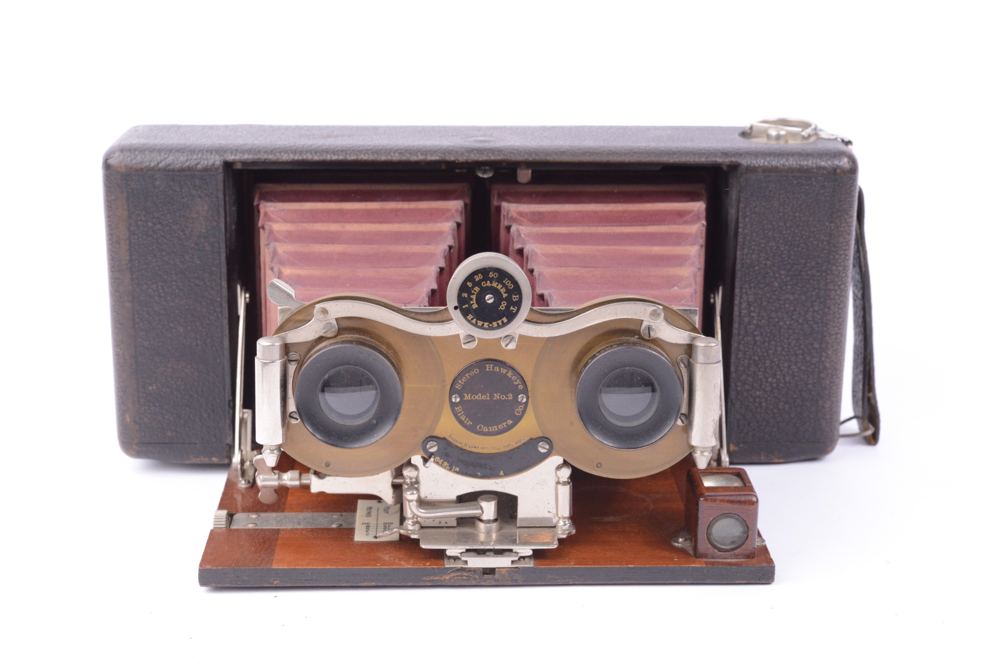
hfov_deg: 33.4
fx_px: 1645
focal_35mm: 60
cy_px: 329
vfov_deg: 22.6
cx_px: 494
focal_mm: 60
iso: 2500
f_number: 14
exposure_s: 1/160
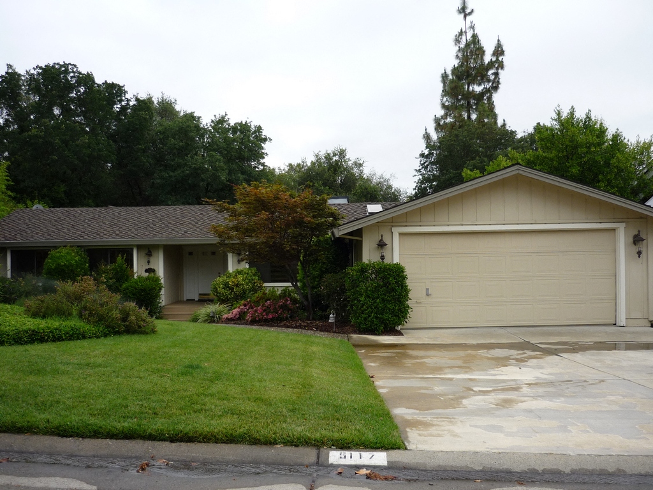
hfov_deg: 55.4
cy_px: 245
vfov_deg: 42.9
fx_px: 623
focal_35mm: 33
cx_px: 326
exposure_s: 1/400
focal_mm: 5.5
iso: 100
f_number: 2.8
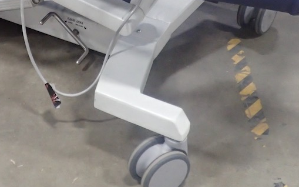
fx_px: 652
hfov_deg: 25.3
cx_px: 48
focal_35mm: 80
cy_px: -41
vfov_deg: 15.7
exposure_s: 1/30
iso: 500
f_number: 2.3
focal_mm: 5.5
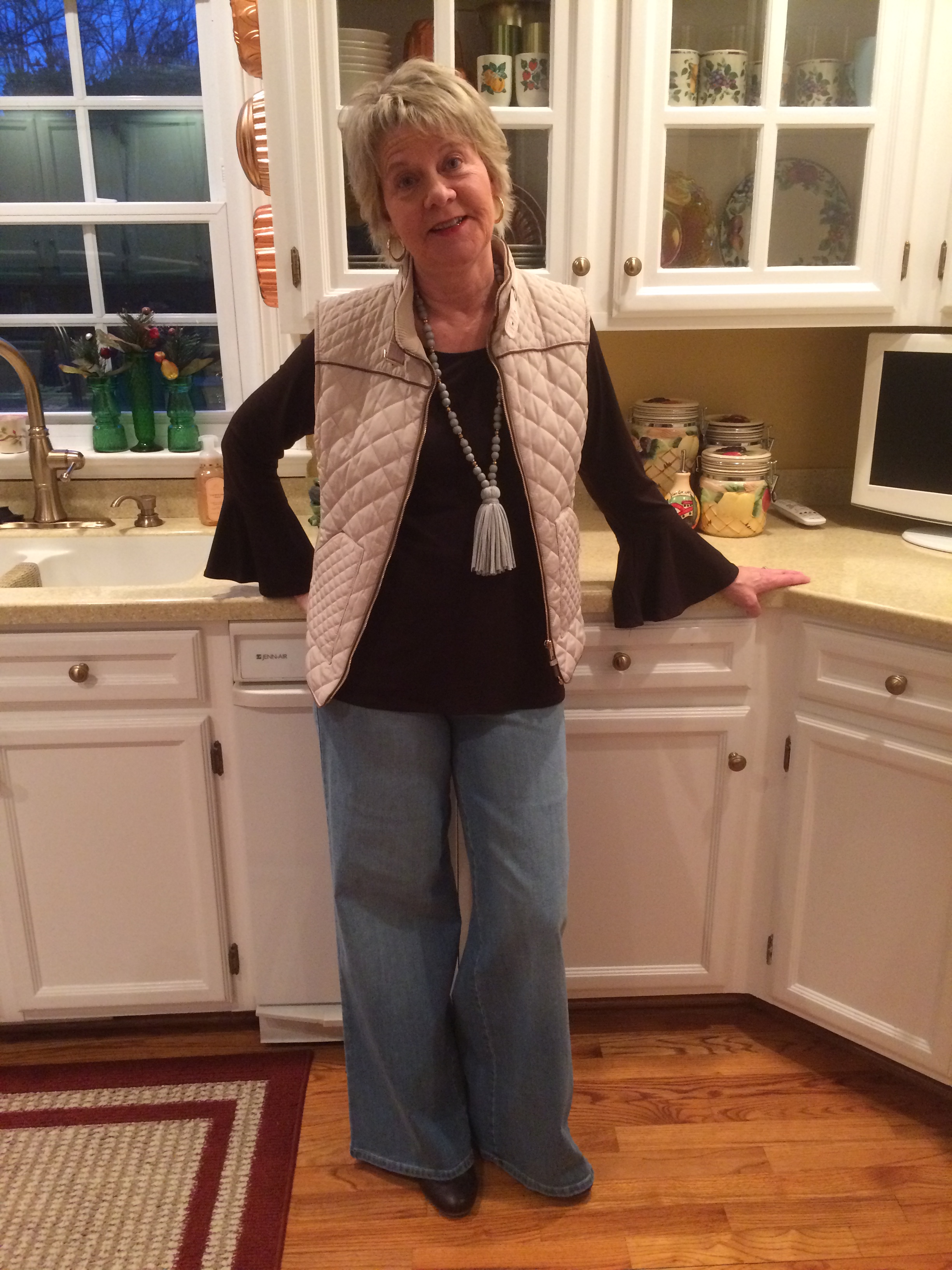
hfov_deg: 48.2
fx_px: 1063
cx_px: 476
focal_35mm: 29
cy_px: 635
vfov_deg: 61.7
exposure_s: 1/30
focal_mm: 4.15
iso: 200
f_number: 2.2
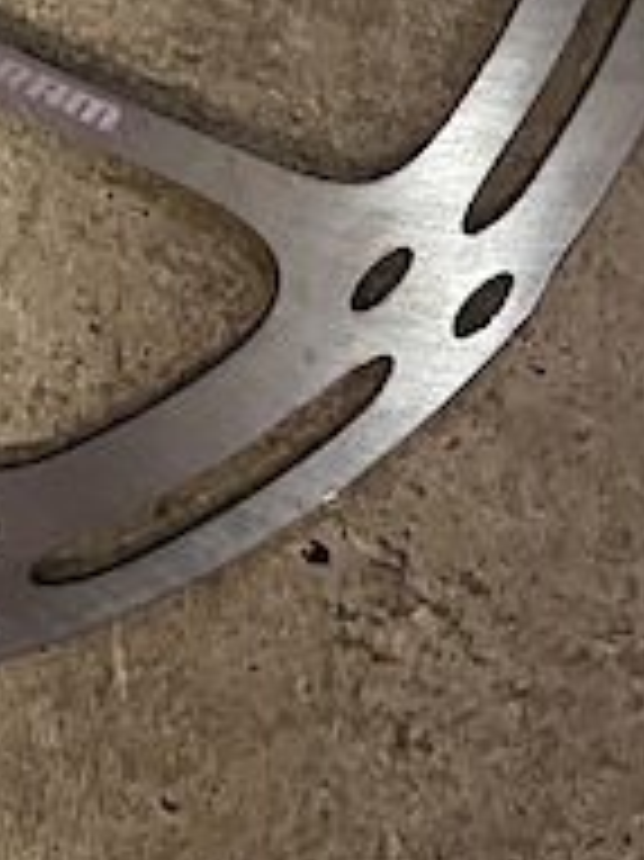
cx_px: -266
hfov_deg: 13.0
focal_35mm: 109
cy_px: -626
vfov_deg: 15.7
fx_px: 2707
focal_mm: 4.2
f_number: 1.6
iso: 640
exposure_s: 1/40
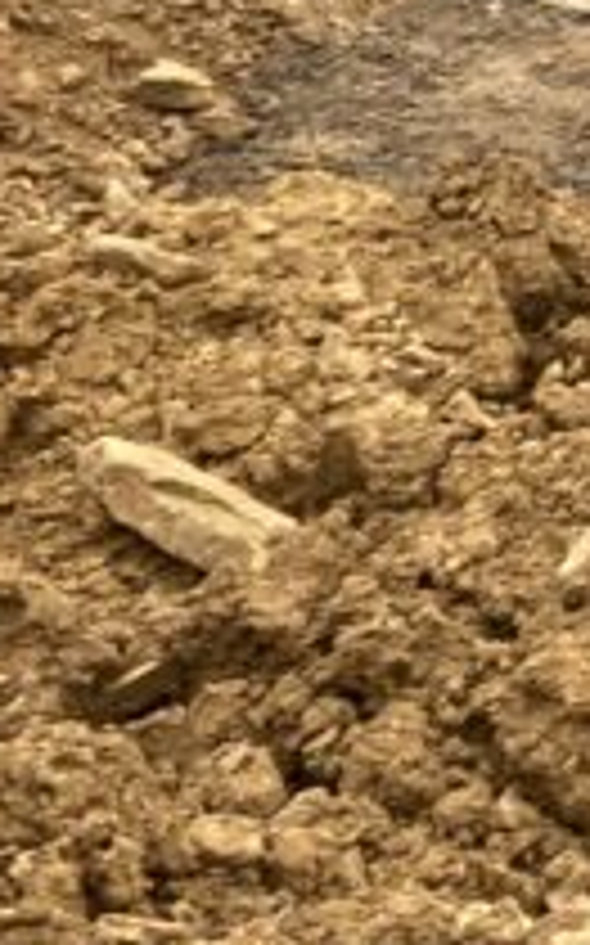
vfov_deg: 11.7
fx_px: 4380
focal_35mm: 170
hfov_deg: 6.4
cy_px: -554
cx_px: 2301
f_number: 1.8
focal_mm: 3.99
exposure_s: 1/161
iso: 20
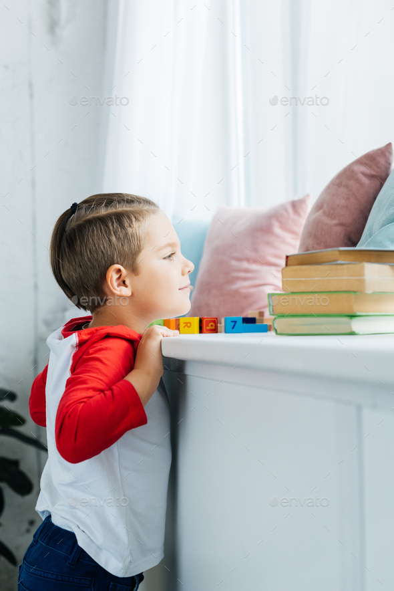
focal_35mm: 50
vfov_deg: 39.6
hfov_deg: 27.0
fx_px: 820
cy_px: 296
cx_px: 197
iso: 320
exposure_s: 1/160
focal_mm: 50
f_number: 3.5
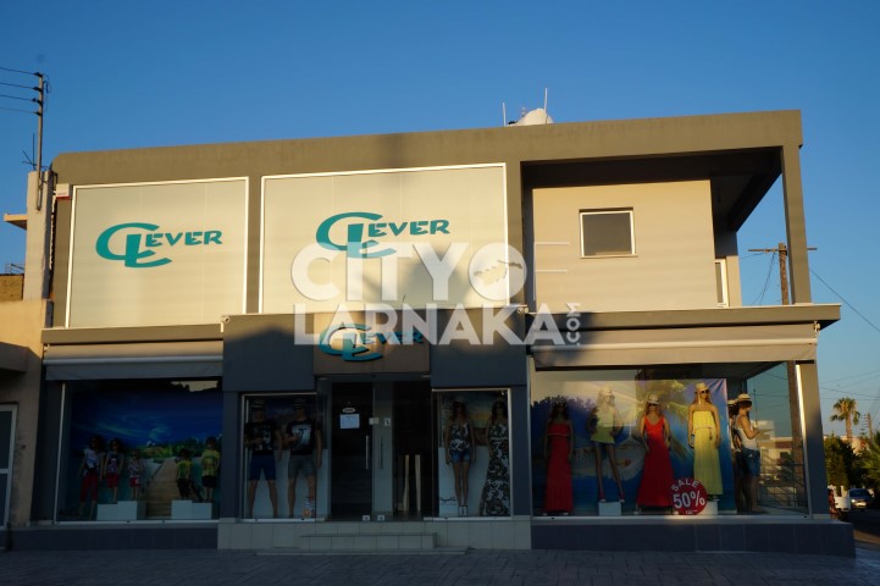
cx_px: 440
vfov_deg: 35.5
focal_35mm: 38
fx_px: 916
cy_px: 293
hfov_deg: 51.3
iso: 100
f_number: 14
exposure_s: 1/60
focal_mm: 25
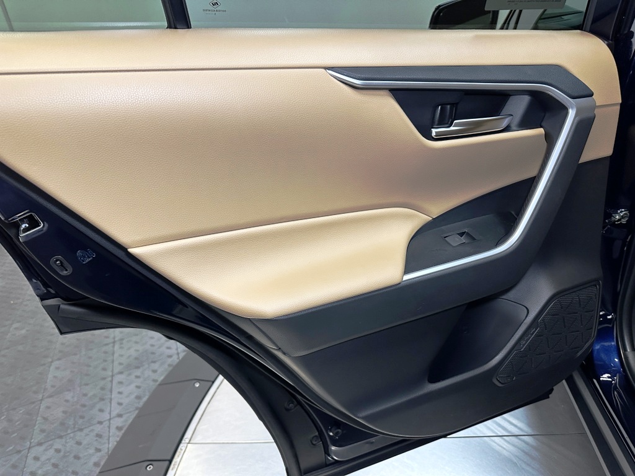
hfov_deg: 71.6
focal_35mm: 24
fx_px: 440
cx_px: 318
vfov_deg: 56.8
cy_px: 238
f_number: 1.78
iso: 320
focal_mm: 6.86
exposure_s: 1/60
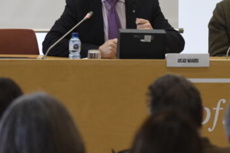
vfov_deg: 3.6
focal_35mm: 383
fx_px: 2447
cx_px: 268
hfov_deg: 5.4
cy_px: 64
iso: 2500
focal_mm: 130
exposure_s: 1/400
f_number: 4
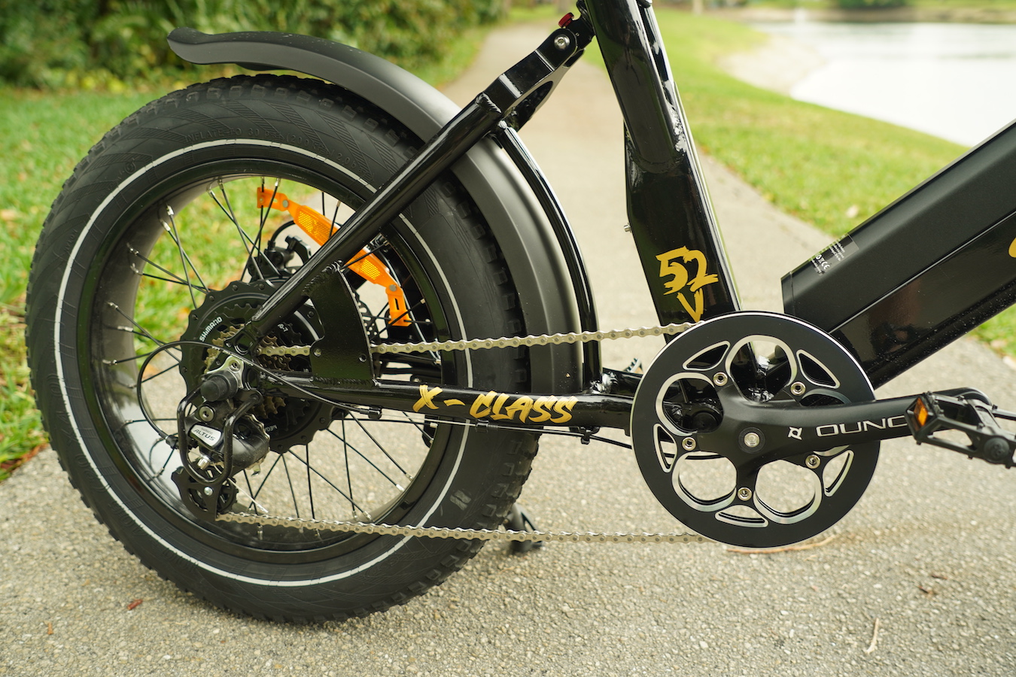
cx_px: 508
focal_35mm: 36
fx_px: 1016
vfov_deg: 36.9
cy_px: 338
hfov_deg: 53.1
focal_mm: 24
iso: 100
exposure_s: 1/40
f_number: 2.8
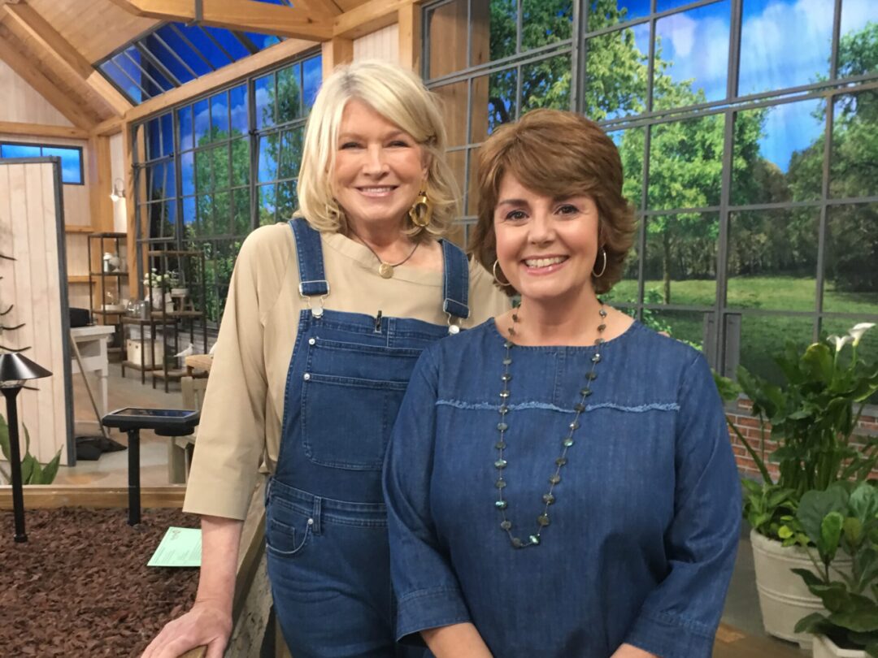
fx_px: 736
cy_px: 329
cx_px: 439
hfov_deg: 61.7
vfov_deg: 48.2
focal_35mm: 29
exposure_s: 1/15
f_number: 2.2
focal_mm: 4.15
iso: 50
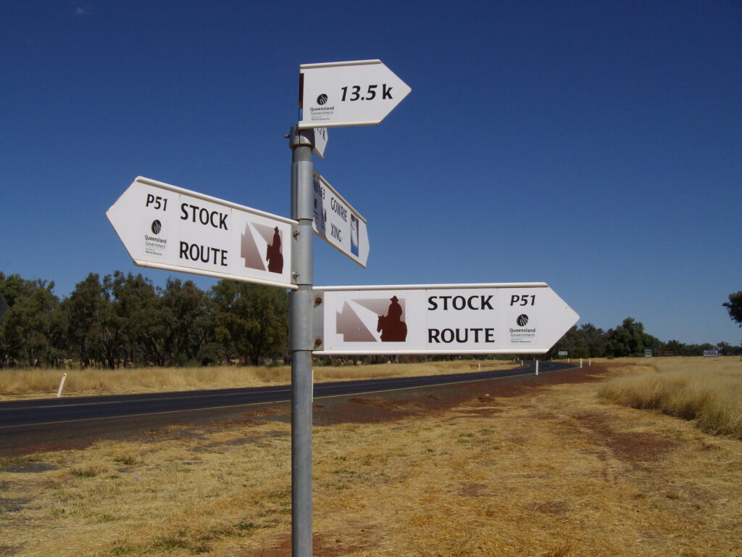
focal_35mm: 36
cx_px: 371
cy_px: 278
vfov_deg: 39.7
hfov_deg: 51.4
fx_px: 772
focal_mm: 6
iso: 80
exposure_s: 1/1280
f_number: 4.8
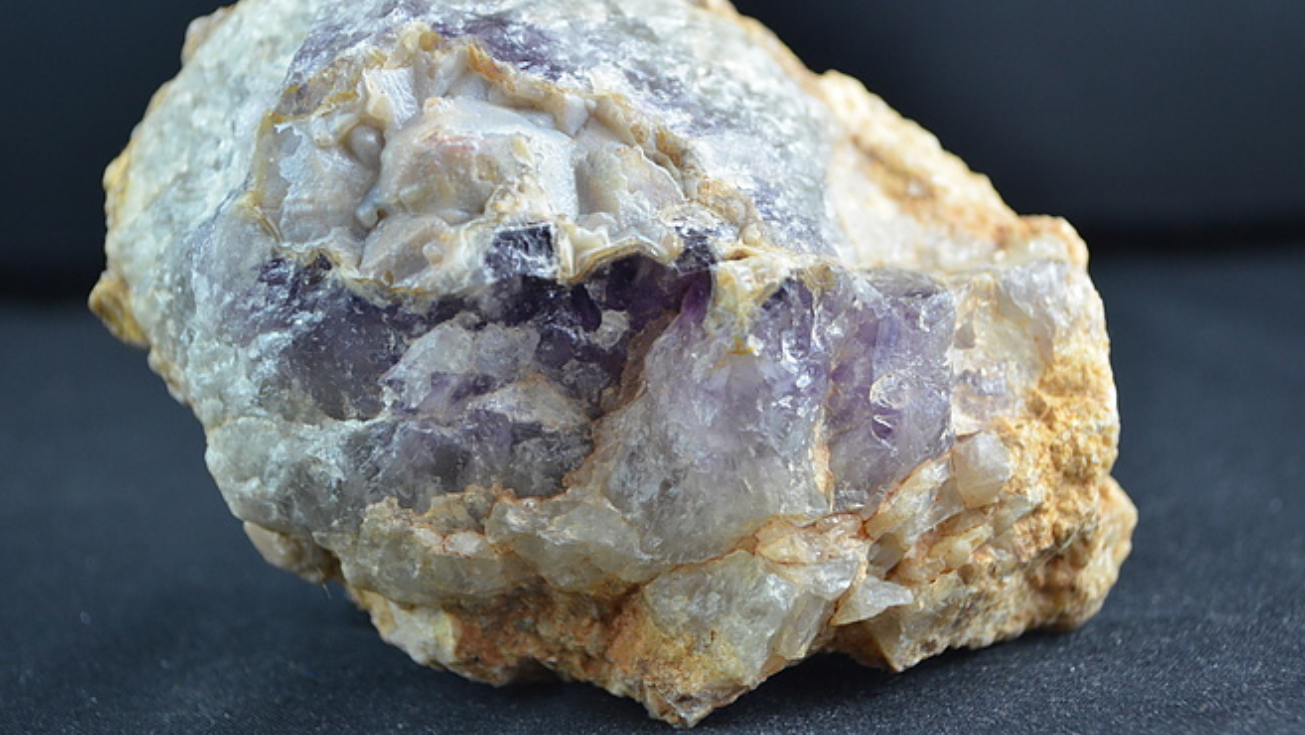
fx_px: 2077
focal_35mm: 60
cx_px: 655
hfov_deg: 34.9
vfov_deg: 20.1
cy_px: 312
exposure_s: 1/60
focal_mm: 38
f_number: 5.6
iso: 800
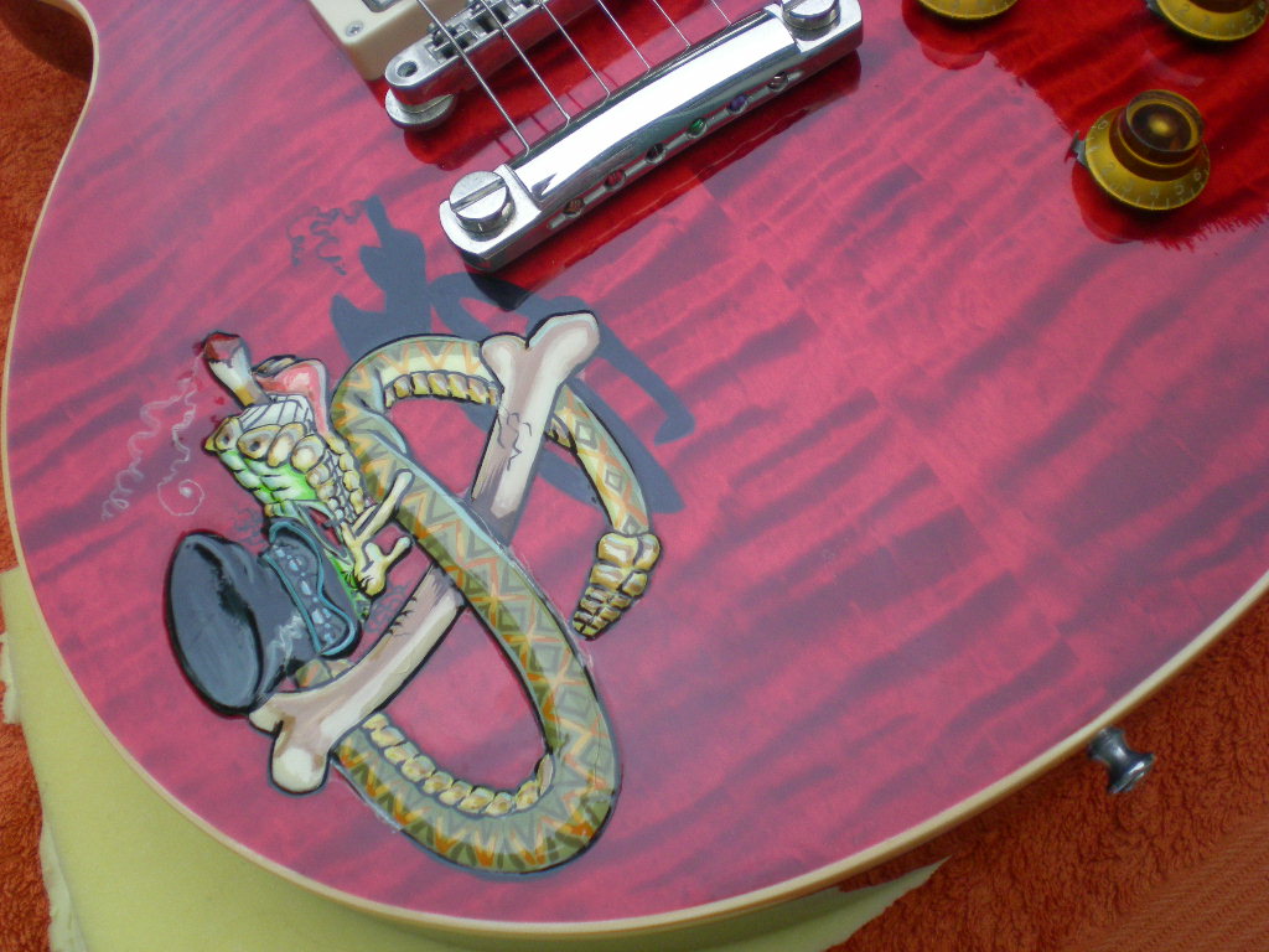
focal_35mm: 38
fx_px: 1393
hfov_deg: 49.0
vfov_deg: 37.7
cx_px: 634
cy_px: 476
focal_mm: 6.3
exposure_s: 1/62.6
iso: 164
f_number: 3.1
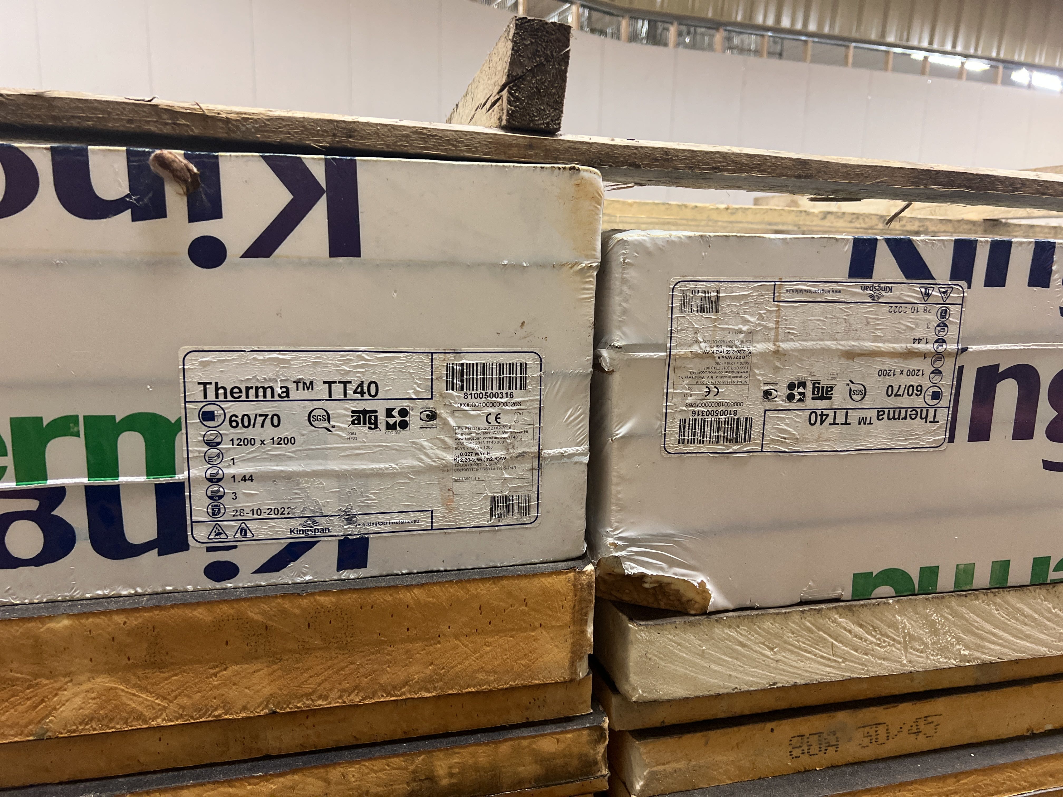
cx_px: 532
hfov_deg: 67.3
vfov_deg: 53.1
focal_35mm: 26
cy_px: 398
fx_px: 798
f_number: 1.5
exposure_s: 1/50
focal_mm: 5.7
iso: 320
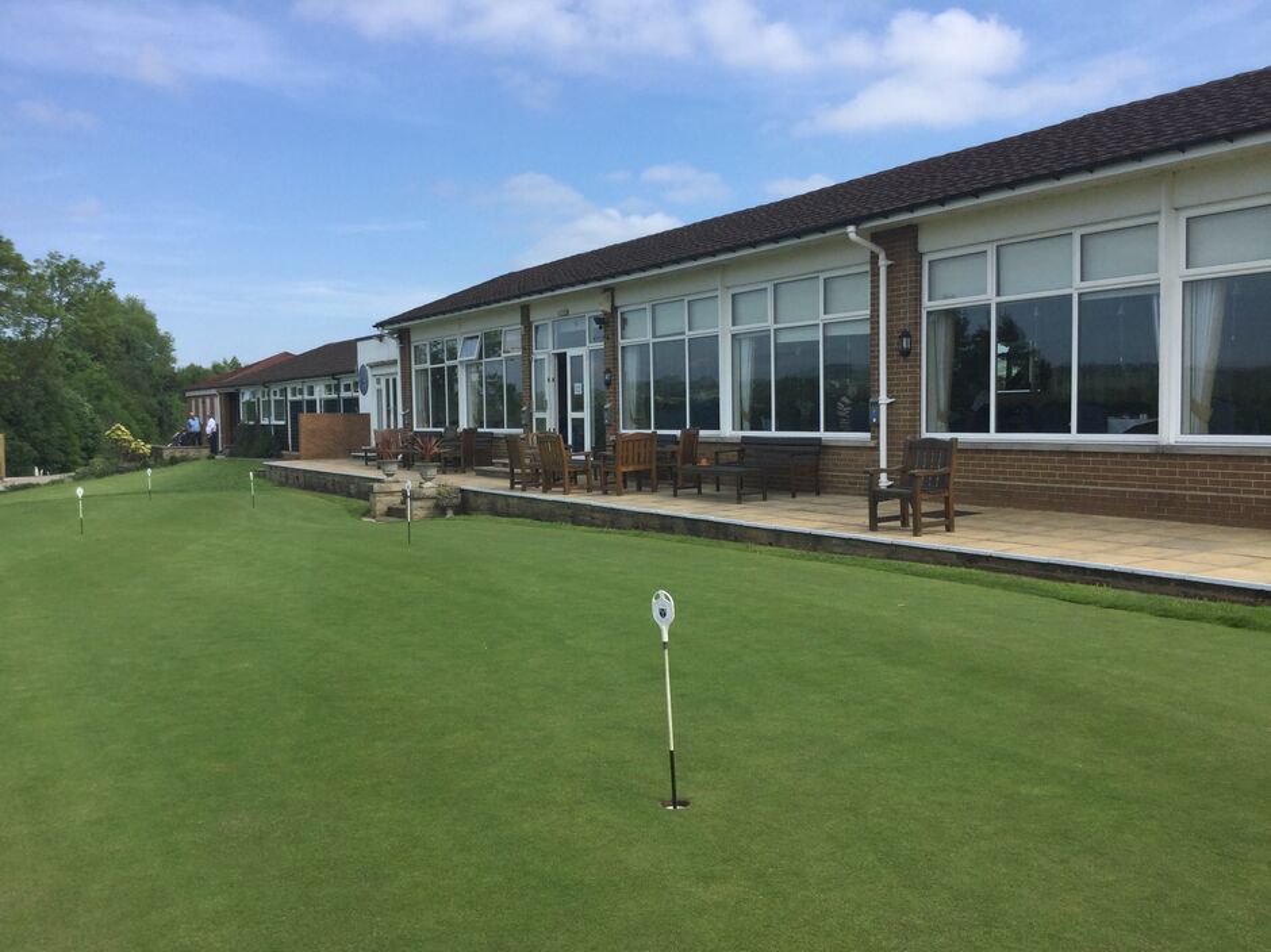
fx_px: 1138
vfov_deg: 45.4
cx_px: 636
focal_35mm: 31
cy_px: 476
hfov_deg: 58.4
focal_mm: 3.3
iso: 25
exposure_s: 1/1148
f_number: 2.4
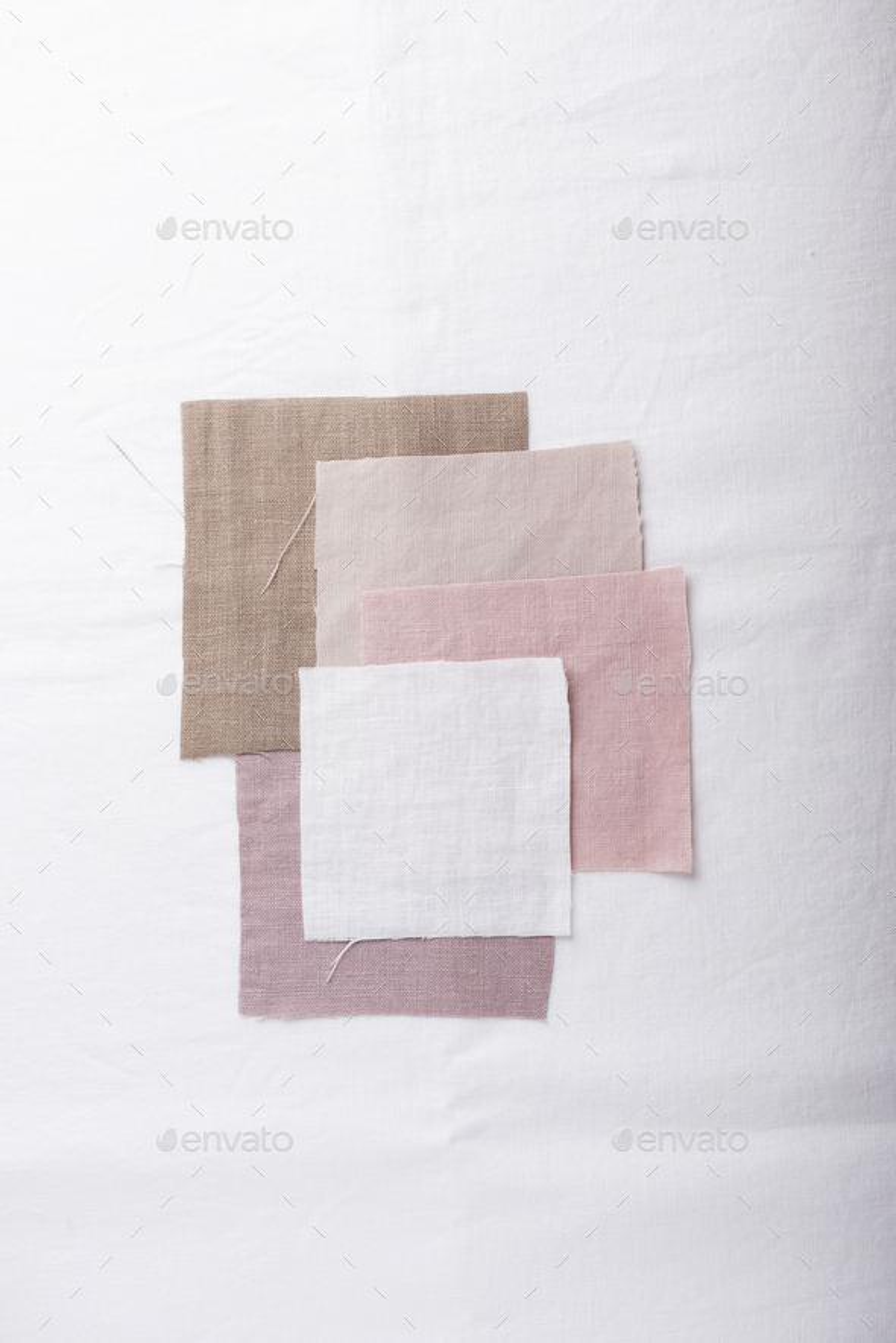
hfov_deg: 13.1
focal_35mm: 105
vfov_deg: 19.5
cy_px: 672
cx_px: 448
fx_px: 3917
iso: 100
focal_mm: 105
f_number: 8
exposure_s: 1/160
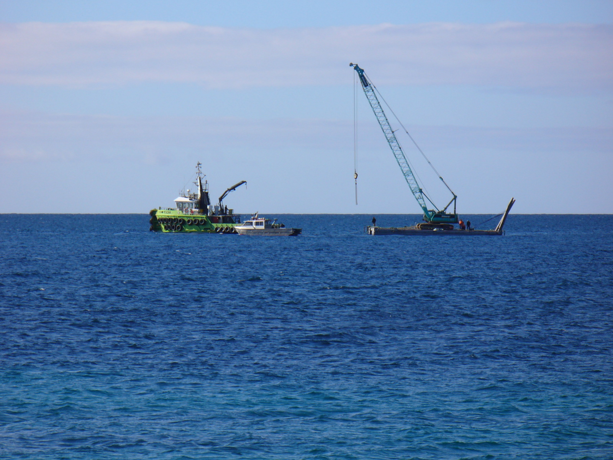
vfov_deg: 6.7
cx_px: 306
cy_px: 230
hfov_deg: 8.9
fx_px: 3931
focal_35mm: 222
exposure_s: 1/160
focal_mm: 36.6
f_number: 9
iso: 64
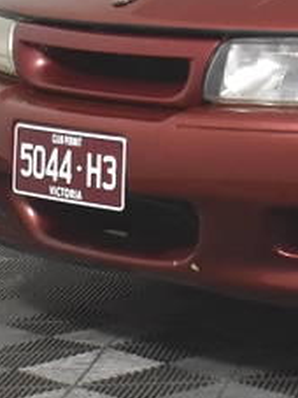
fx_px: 2539
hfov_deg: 6.4
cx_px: 749
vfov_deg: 8.9
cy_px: -13
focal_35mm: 221
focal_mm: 34
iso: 1600
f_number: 8
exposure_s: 1/250
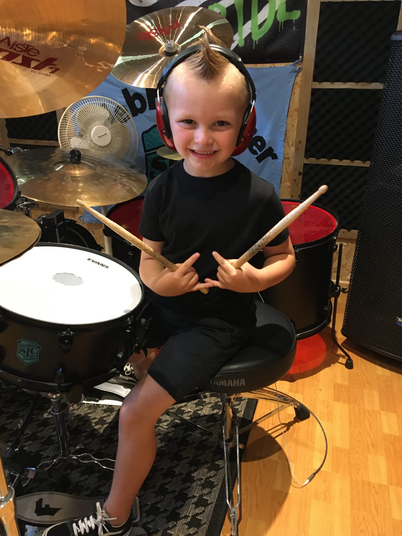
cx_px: 201
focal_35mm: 29
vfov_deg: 61.7
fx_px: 449
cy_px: 268
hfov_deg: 48.2
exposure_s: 1/17
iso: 200
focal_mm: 4.15
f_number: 2.2
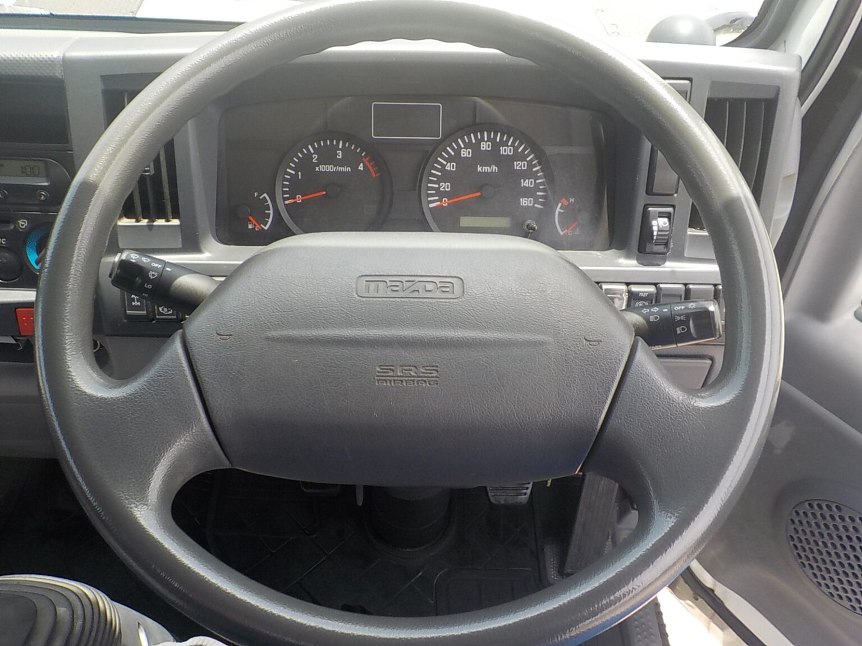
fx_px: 747
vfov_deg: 46.8
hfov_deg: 60.0
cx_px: 431
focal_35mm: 30
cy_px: 323
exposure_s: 1/200
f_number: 3.3
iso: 125
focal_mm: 4.1
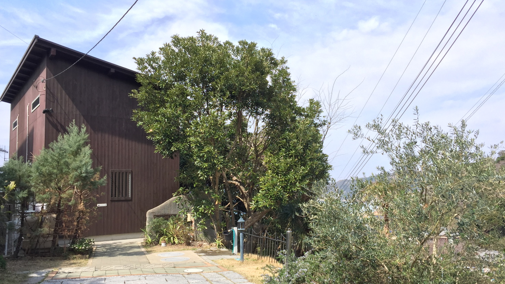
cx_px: 251
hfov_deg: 61.0
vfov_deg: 36.6
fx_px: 428
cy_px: 156
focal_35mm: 32
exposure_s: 1/879
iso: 32
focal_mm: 4.15
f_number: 2.2
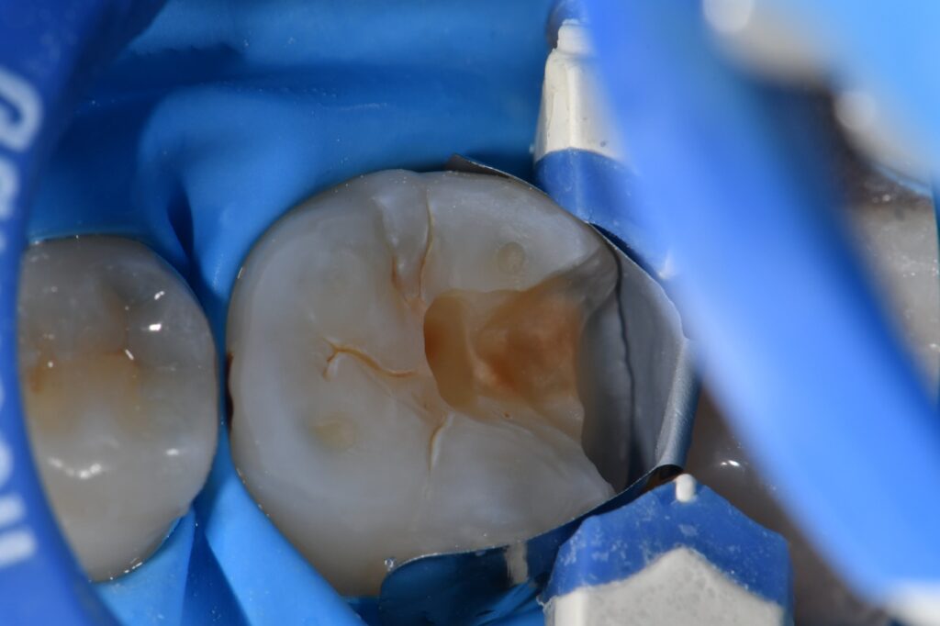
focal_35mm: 157
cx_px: 470
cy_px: 313
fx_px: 4098
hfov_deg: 13.1
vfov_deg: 8.7
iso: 200
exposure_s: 1/160
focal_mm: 105
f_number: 32
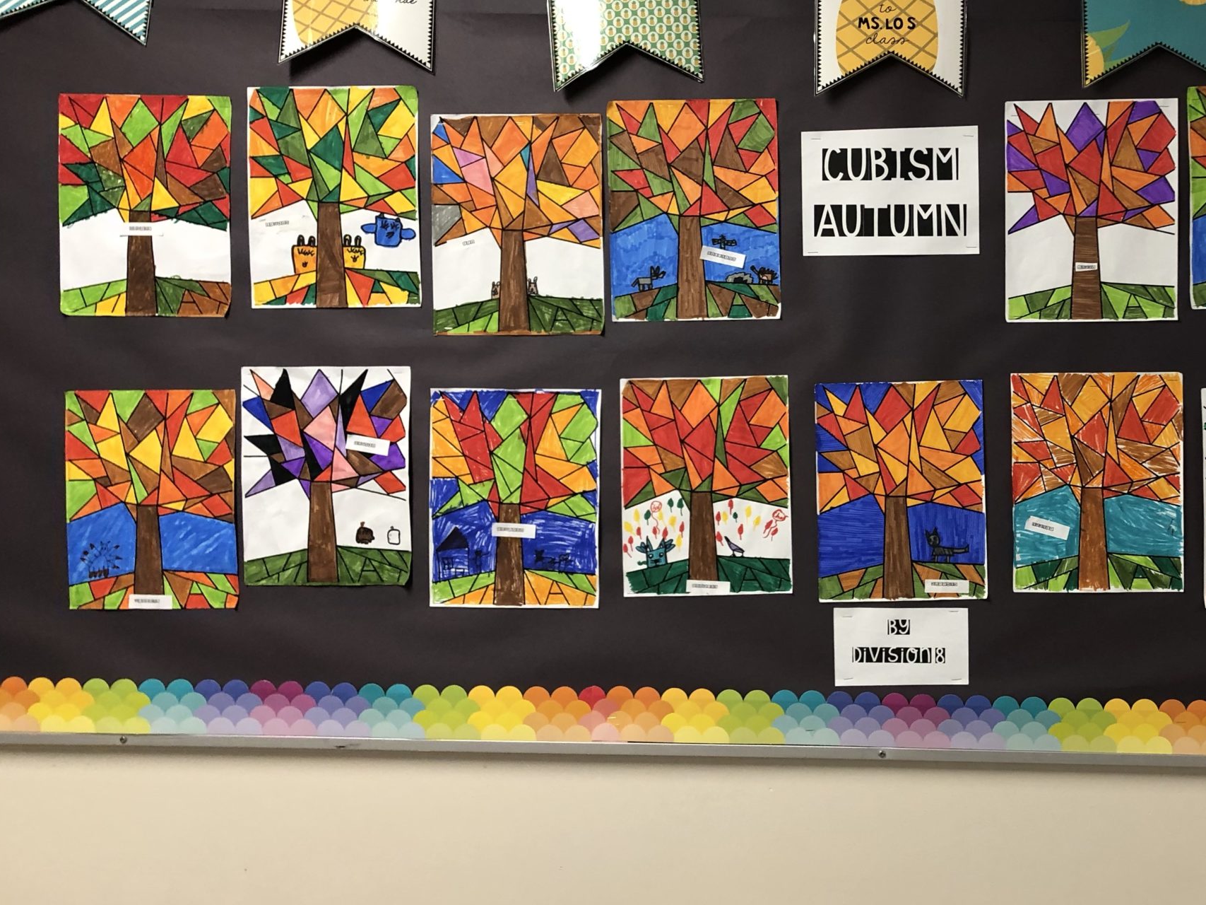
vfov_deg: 34.2
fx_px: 1463
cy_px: 339
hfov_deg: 43.6
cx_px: 877
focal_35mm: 42
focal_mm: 3.99
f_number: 1.8
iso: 40
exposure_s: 1/17
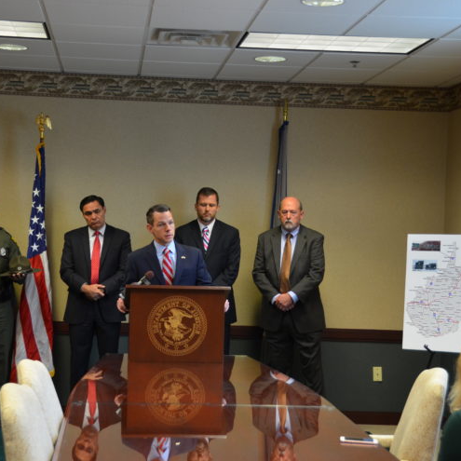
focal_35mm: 66
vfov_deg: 26.1
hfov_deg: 26.1
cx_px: 190
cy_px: 232
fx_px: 994
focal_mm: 34
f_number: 4.2
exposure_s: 1/60
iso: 720
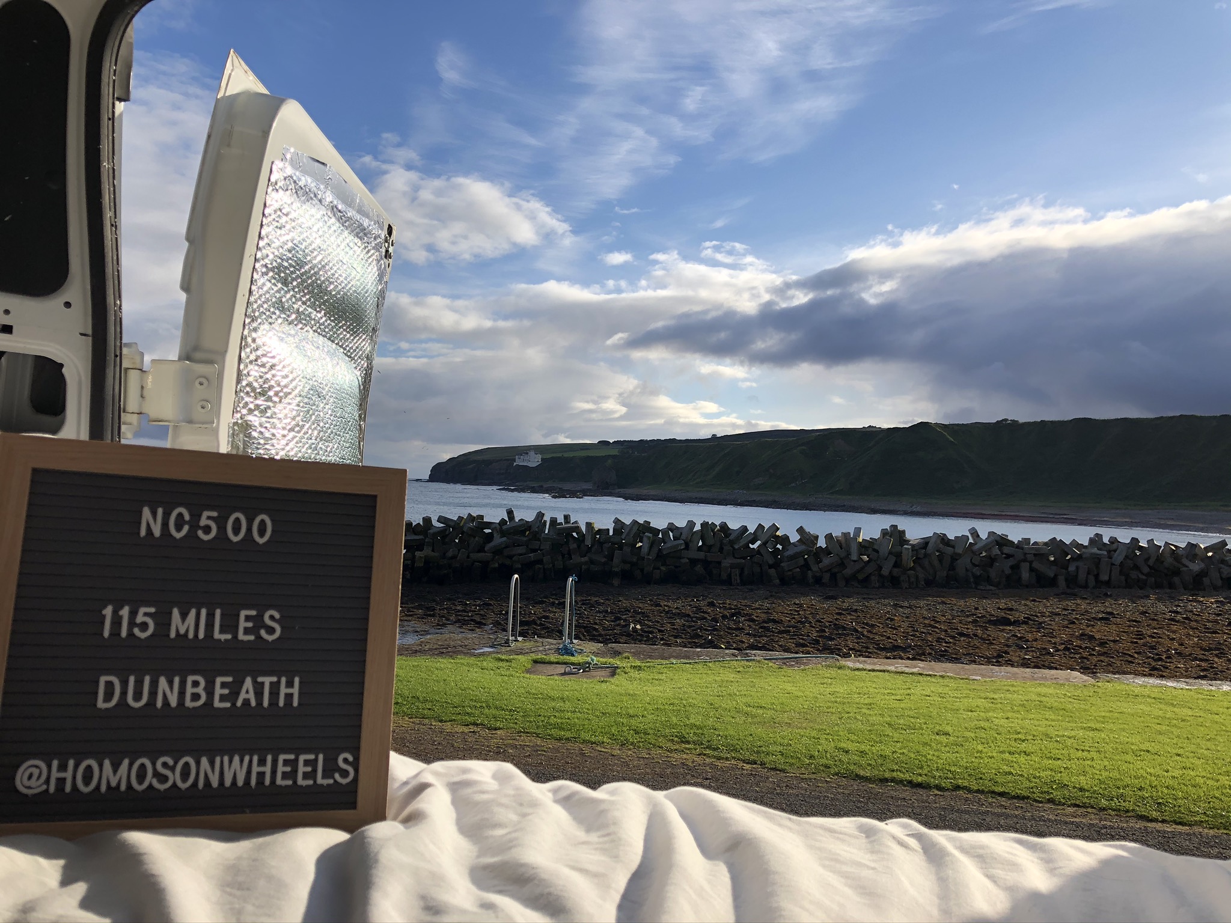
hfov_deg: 63.4
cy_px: 462
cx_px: 616
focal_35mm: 28
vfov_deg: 49.7
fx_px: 996
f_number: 1.8
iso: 20
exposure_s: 1/2315
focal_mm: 4
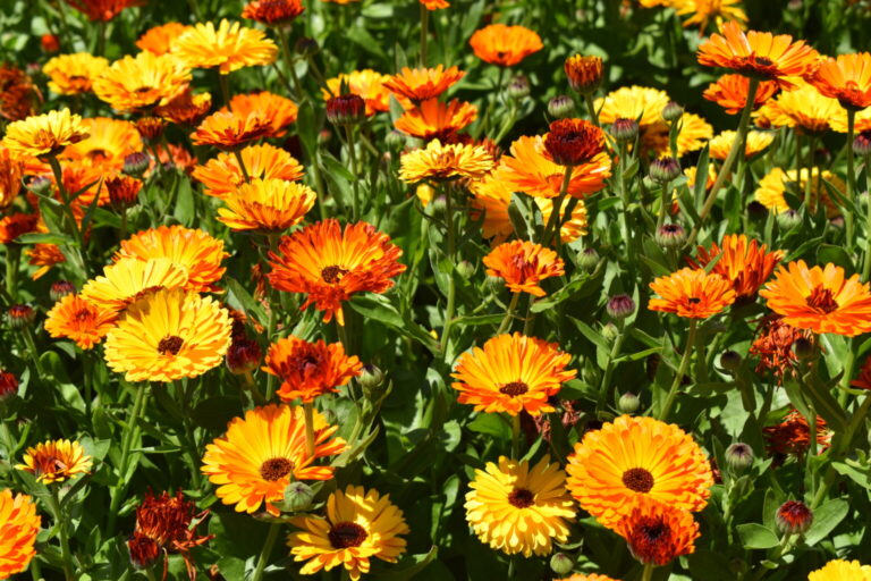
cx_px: 436
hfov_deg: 24.6
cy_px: 290
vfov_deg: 16.6
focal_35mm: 82
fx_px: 1996
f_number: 8
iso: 100
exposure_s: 1/250
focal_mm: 55
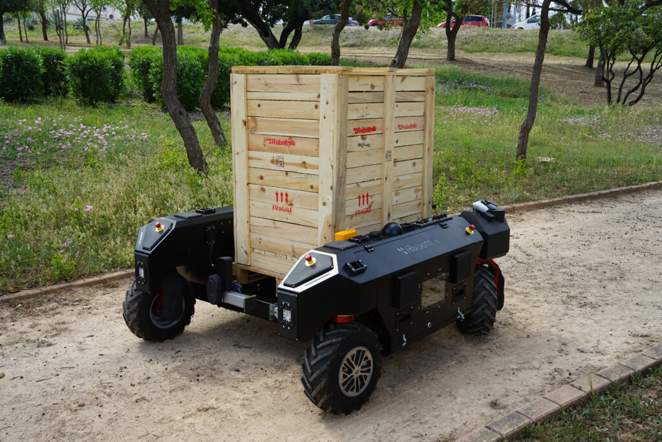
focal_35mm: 37
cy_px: 221
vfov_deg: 36.0
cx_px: 331
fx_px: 680
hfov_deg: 51.9
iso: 100
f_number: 9
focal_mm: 37
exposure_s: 1/80
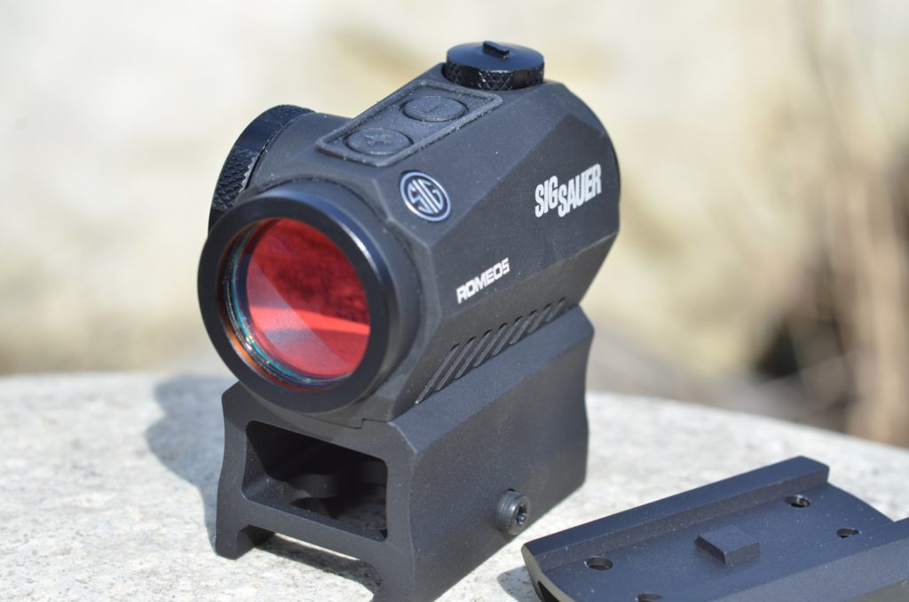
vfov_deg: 15.1
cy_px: 301
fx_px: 2268
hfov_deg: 22.7
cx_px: 454
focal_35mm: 90
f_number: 8
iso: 100
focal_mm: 60
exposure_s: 1/160
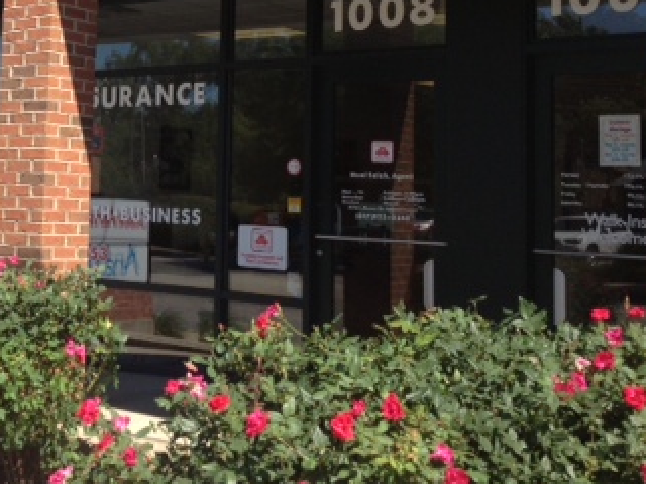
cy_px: 58
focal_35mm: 70
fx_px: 1306
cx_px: 55
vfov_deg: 20.6
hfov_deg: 26.7
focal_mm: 4.28
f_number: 2.4
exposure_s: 1/968
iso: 50
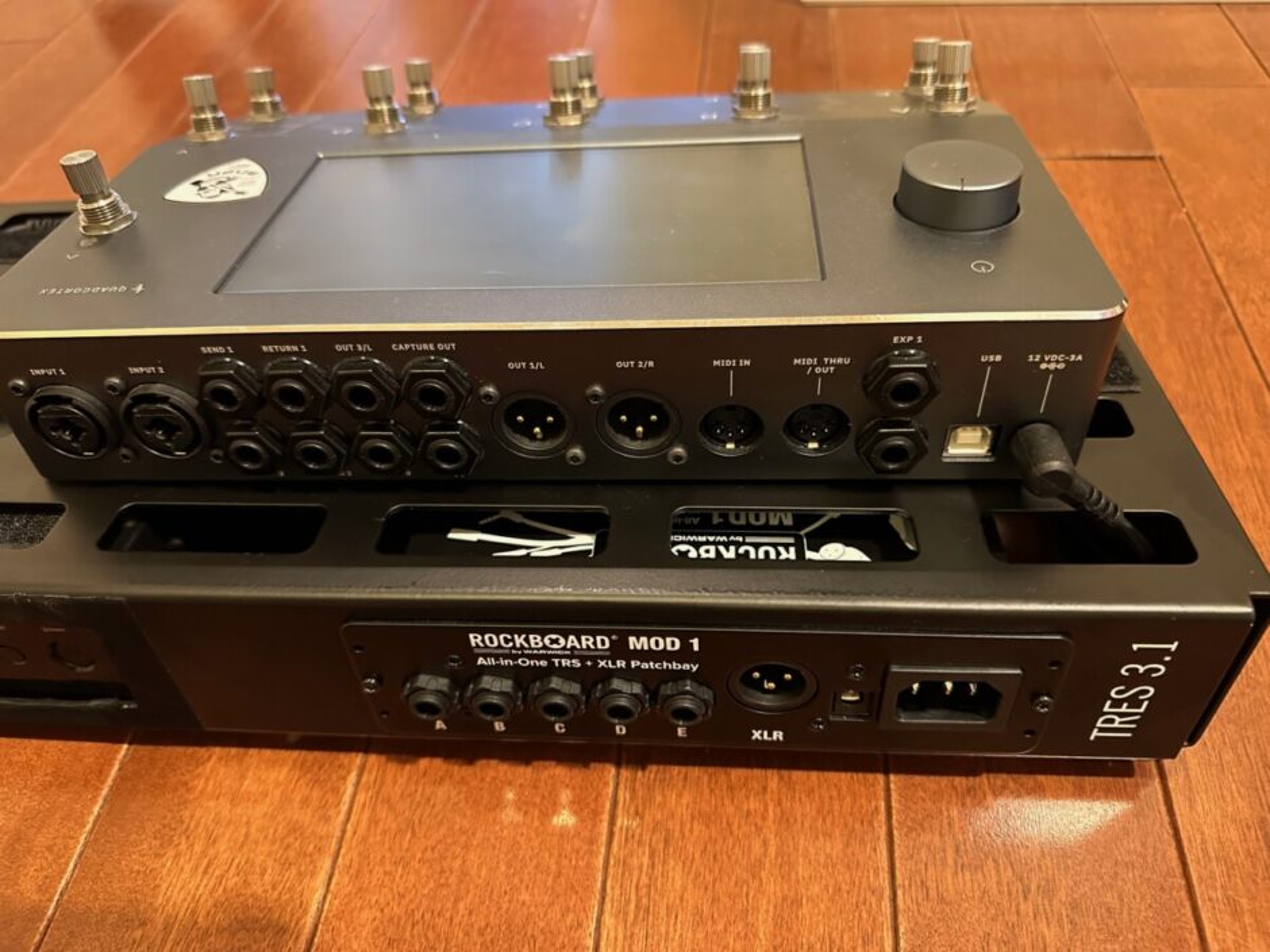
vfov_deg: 56.8
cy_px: 476
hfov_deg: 71.6
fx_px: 881
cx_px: 635
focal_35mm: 24
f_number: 1.78
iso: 1000
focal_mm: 6.86
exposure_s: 1/33
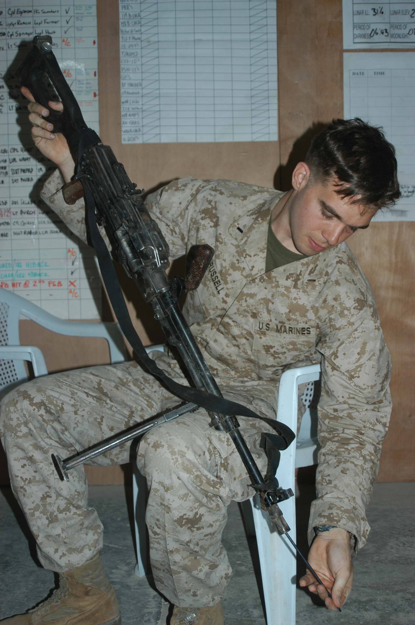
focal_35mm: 42
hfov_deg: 31.8
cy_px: 312
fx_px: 728
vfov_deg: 46.4
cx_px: 208
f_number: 3.5
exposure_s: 1/60
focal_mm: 28
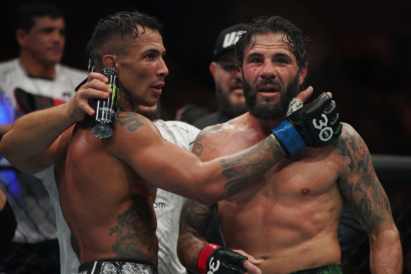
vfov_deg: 6.3
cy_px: 143
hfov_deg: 9.4
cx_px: 215
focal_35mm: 218
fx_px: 2489
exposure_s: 1/5000
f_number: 2.8
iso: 5000
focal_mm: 200
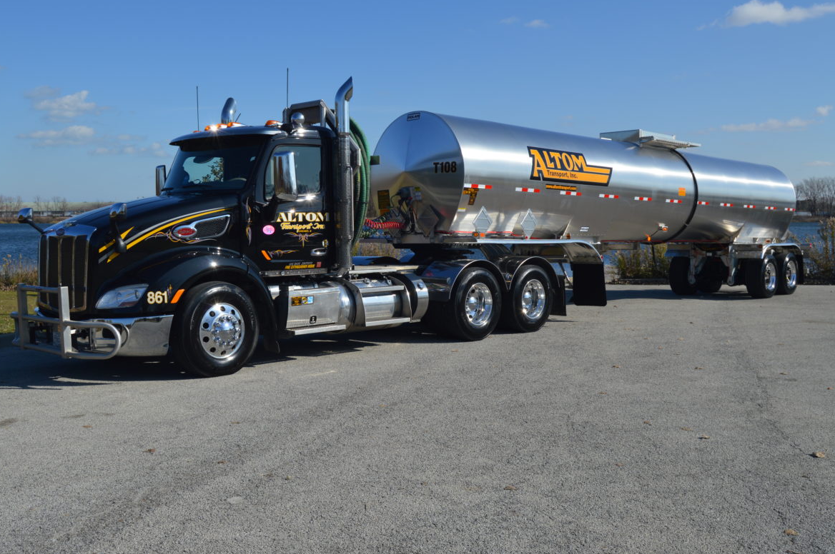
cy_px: 281
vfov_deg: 35.9
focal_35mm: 37
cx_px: 407
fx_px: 857
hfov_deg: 51.9
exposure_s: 1/320
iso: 100
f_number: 9
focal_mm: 24
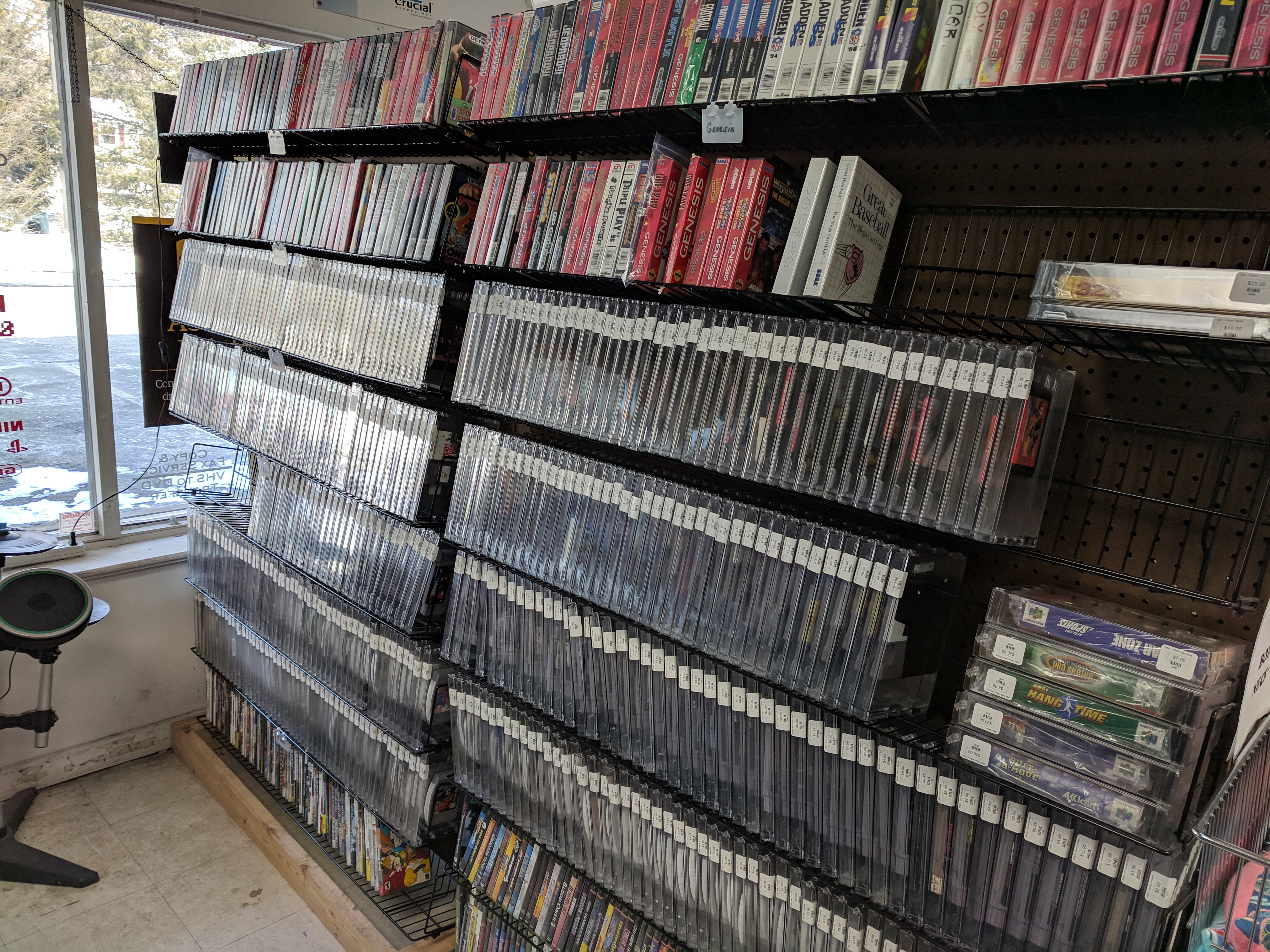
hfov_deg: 67.3
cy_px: 476
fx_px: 954
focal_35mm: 26
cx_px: 635
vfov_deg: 53.1
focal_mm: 4.67
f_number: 2
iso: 50
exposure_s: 1/160
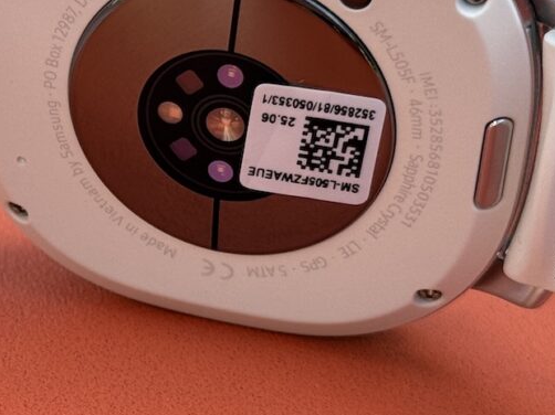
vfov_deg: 10.1
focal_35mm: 147
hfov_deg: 13.4
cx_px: 102
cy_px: 175
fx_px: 2356
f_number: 1.78
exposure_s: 1/1353
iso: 64
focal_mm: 6.76
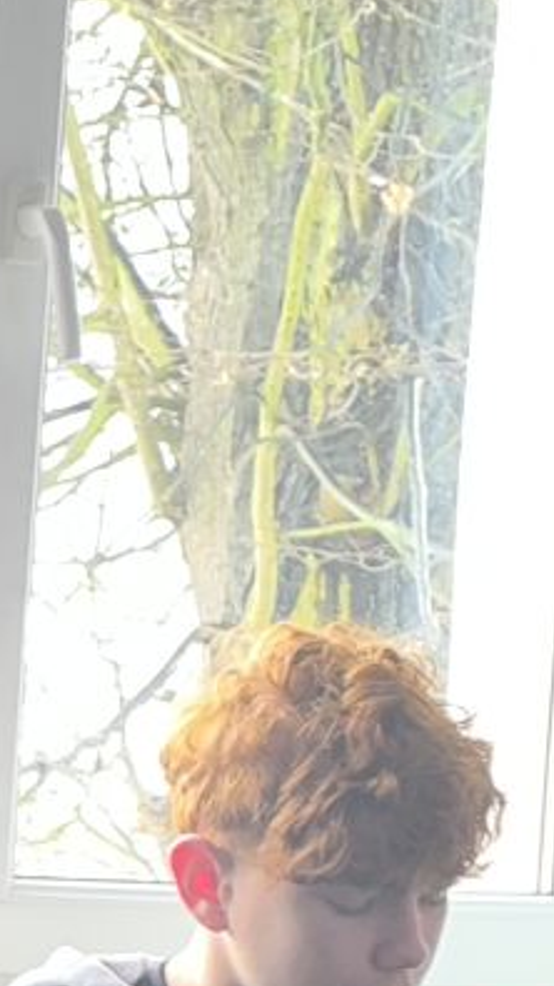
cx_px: -1260
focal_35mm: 203
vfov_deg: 10.5
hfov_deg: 5.5
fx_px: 5305
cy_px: 924
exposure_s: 1/50
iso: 500
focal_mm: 6.14
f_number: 1.65
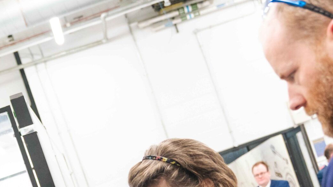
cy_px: 240
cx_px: 141
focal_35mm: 67
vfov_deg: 17.0
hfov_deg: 31.4
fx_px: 591
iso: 2500
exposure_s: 1/320
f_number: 2.8
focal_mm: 26
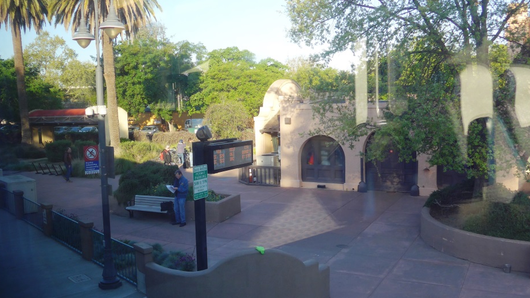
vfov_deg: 33.7
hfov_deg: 56.5
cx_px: 241
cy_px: 165
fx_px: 492
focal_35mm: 35
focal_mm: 6
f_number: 2.5
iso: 80
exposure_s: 1/100
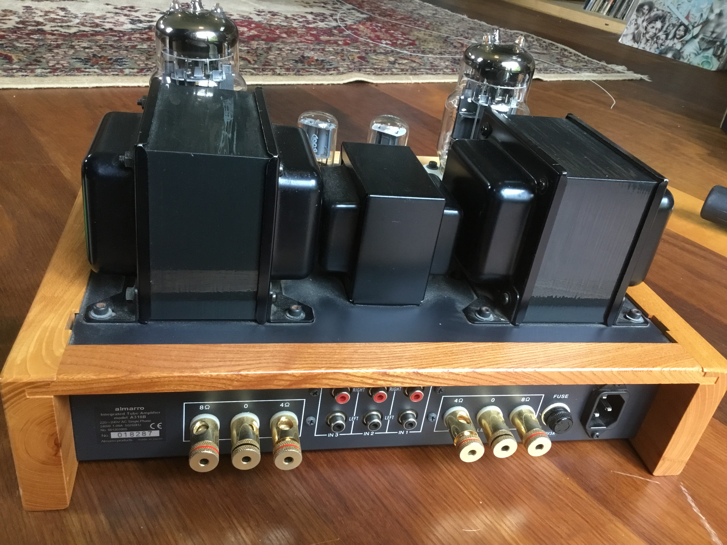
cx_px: 364
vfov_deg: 45.4
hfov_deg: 58.4
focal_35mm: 31
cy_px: 272
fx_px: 651
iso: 160
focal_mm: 3.3
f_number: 2.4
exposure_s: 1/33
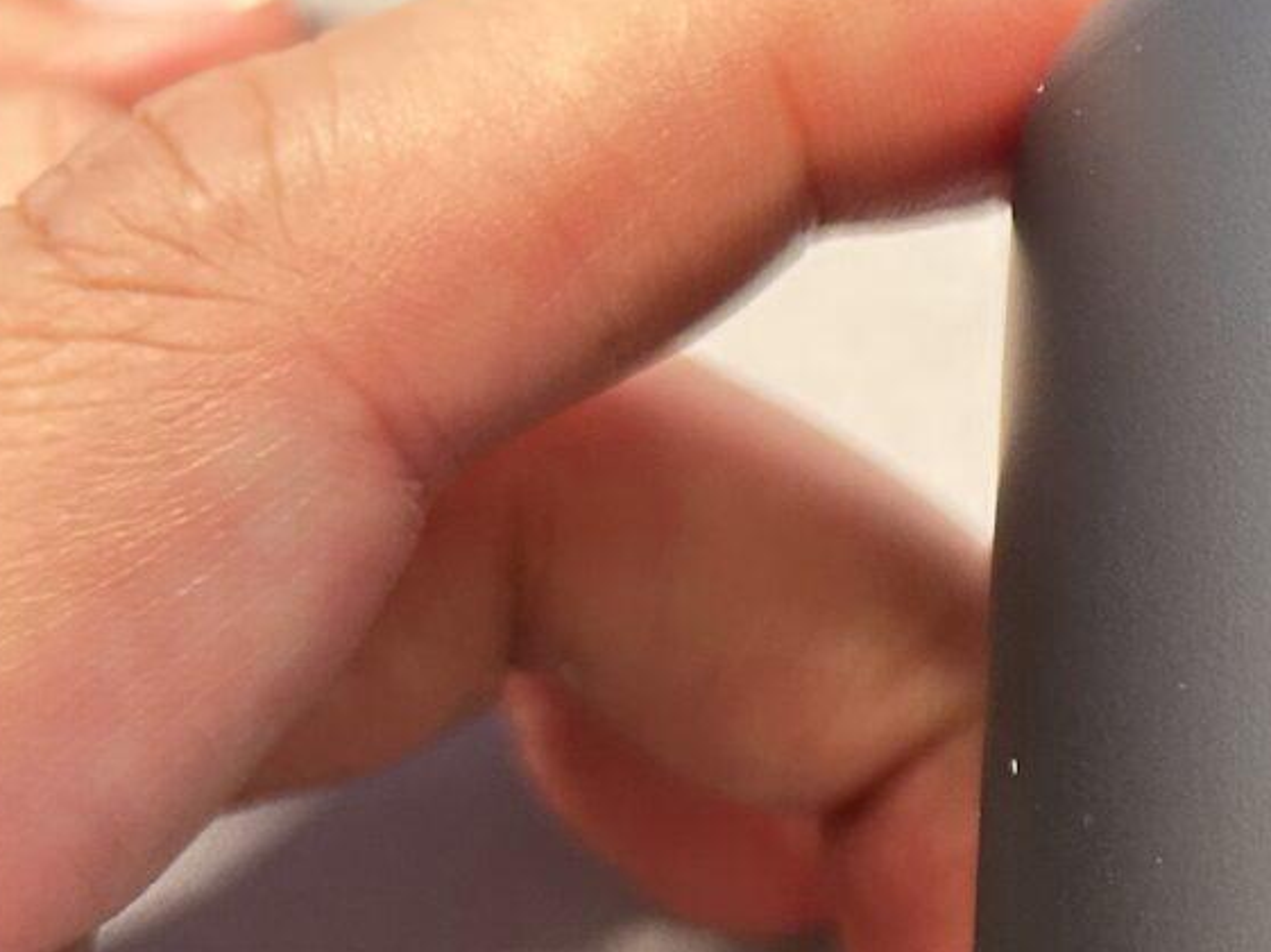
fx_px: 3486
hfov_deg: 18.5
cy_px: 923
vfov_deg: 15.3
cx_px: 1851
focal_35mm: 95
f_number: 1.5
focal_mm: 5.7
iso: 250
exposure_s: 1/50
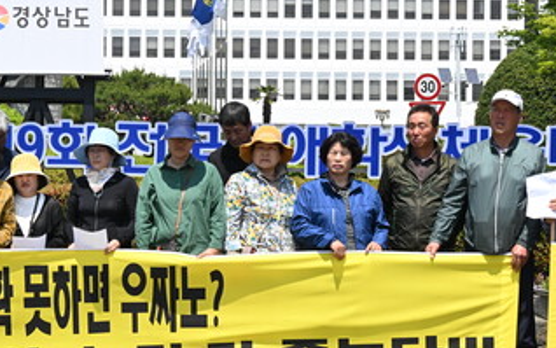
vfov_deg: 10.5
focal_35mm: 125
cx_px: 136
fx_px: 1895
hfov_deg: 16.6
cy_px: 238
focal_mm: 65
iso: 1600
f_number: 16
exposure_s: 1/1000
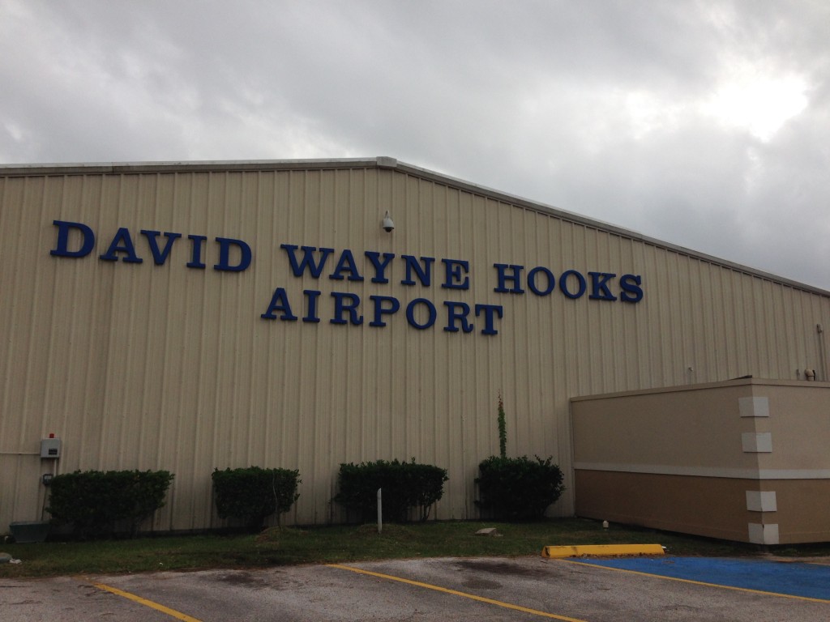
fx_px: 791
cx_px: 415
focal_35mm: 33
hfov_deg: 55.4
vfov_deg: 42.9
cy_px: 311
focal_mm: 4.12
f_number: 2.4
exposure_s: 1/249
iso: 50
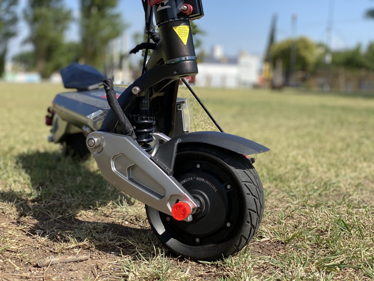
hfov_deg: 36.8
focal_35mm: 52
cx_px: 187
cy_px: 140
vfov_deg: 28.0
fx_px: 562
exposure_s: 1/1142
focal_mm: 6
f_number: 2
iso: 20
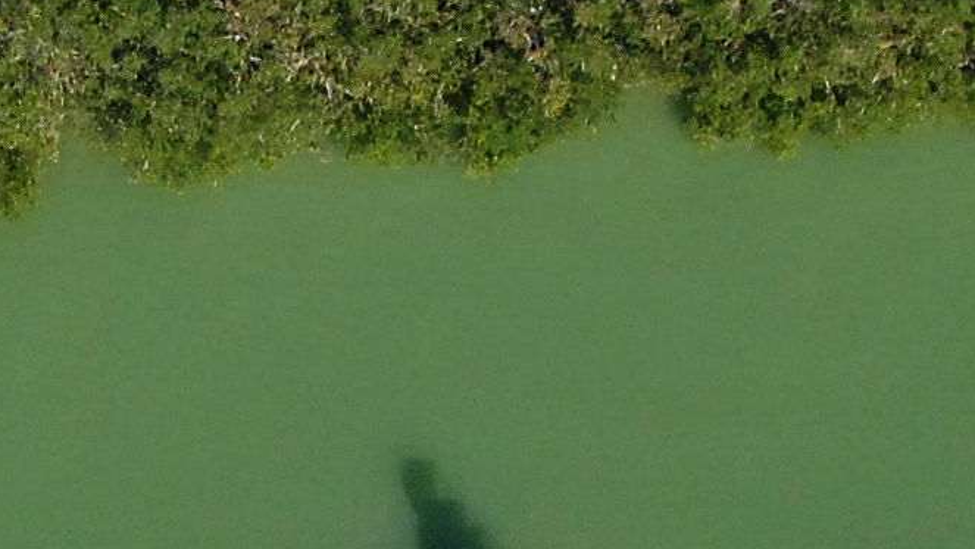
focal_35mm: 294
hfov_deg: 7.3
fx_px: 7611
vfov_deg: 4.1
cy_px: 905
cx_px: -221
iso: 400
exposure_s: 1/1000
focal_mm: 29
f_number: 7.6
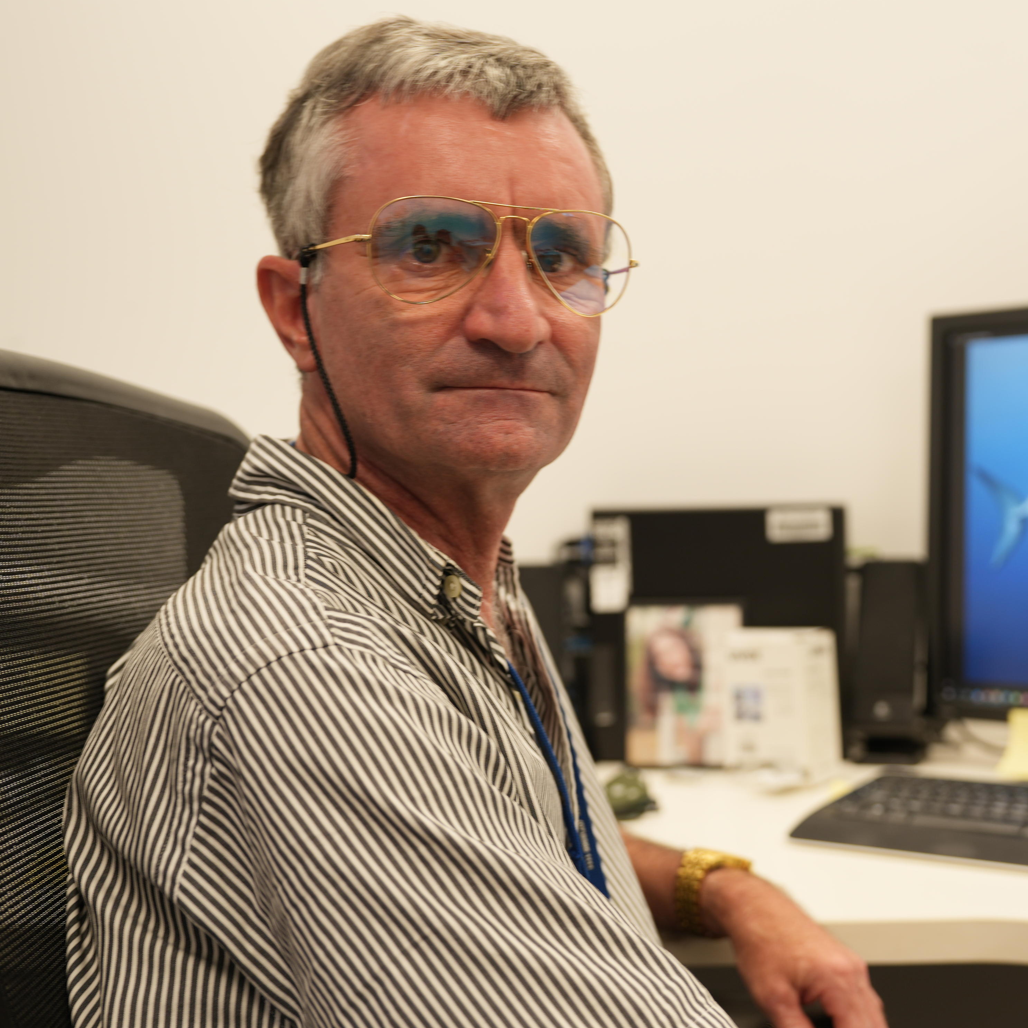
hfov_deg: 33.7
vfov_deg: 34.0
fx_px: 1680
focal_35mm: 50
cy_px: 522
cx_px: 704
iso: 100
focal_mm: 35
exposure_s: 1/40
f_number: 2.8
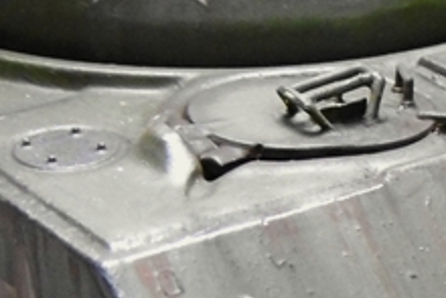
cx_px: 657
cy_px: 325
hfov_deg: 12.1
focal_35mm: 163
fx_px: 2021
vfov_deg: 8.4
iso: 320
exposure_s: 1/60
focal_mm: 7.7
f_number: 3.8
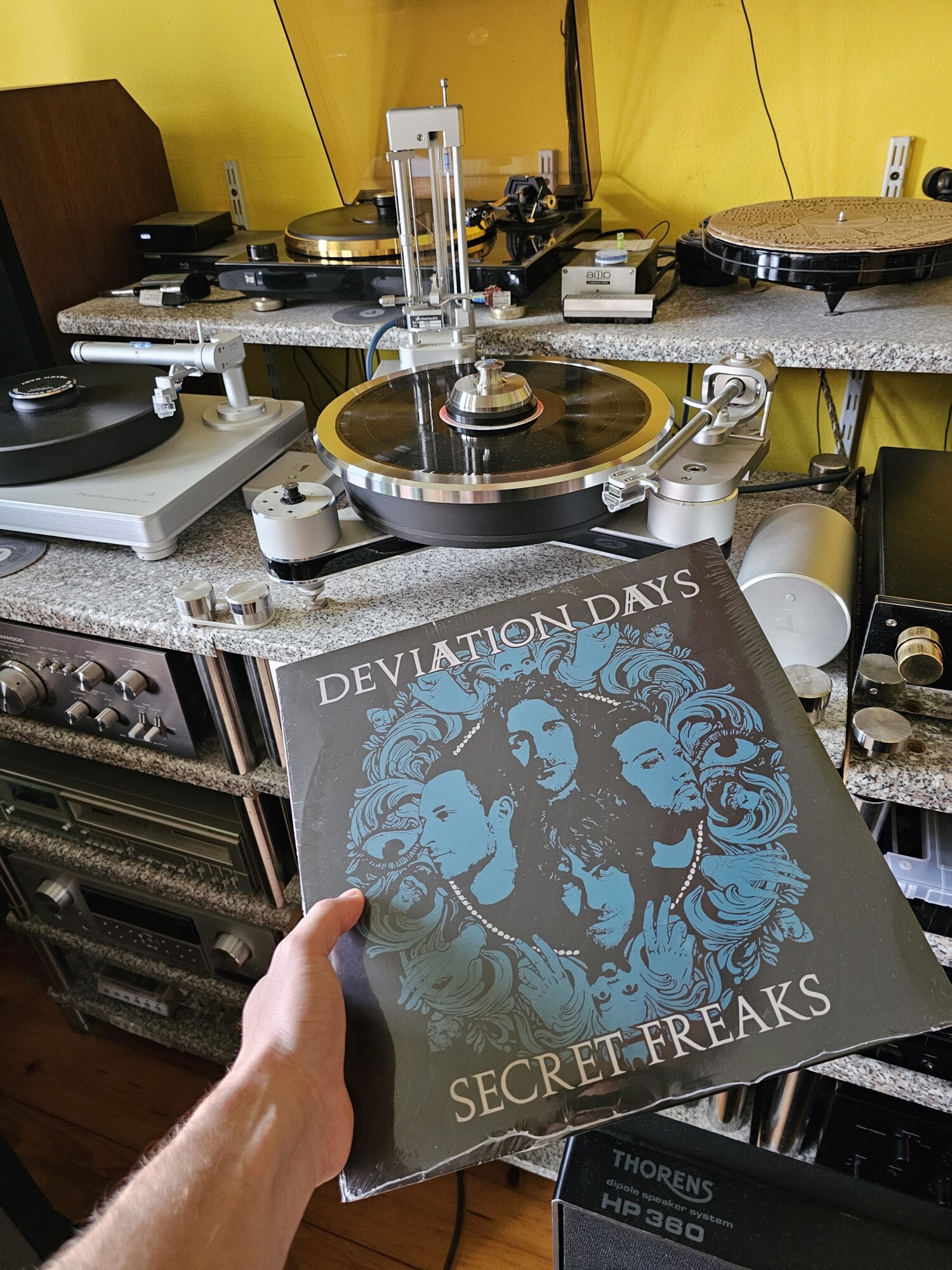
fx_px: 843
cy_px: 635
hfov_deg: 58.9
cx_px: 476
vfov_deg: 73.9
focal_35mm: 23
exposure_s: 1/30
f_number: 1.7
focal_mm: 6.3
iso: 640
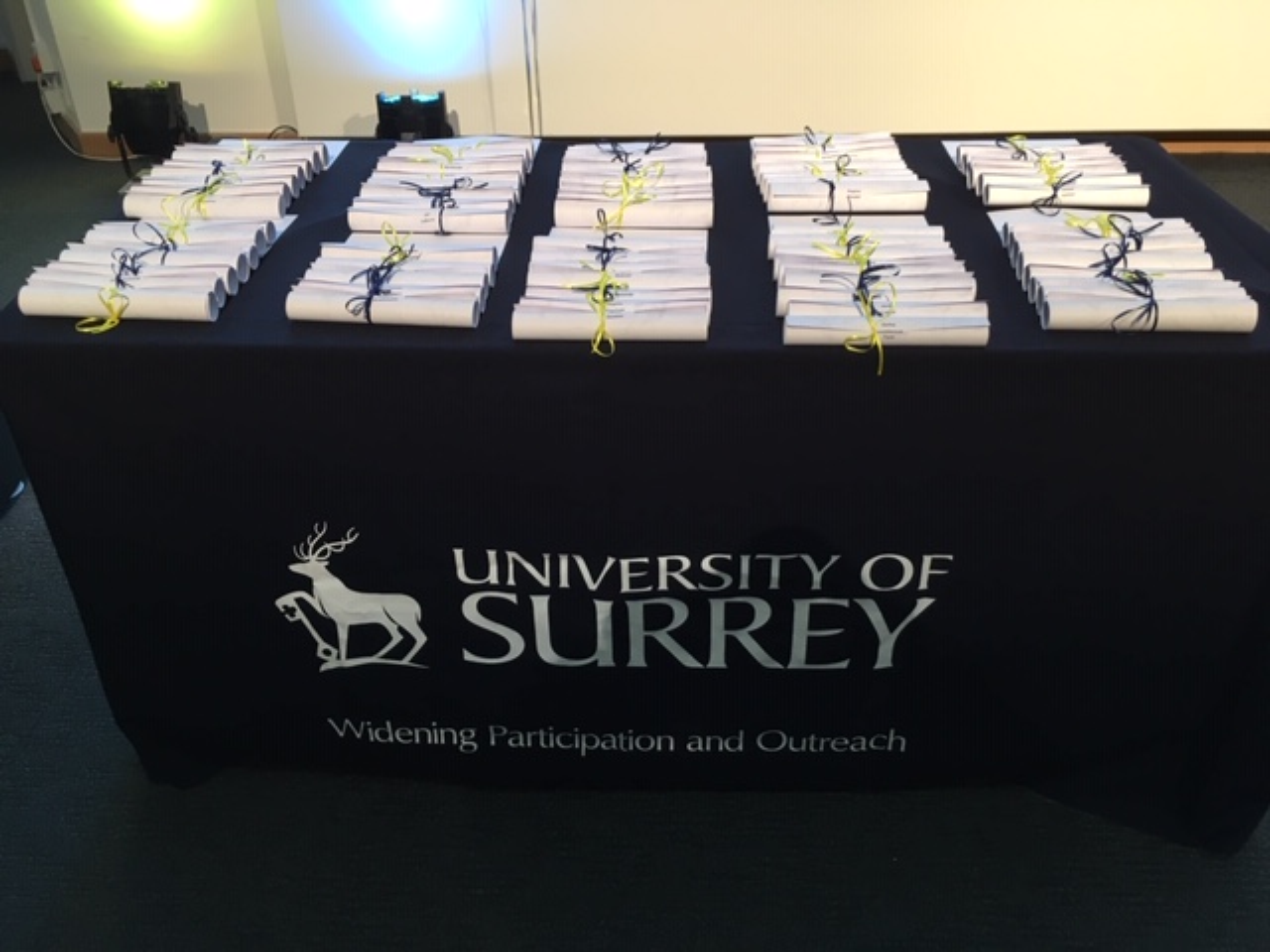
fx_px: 1064
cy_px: 476
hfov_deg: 61.7
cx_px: 635
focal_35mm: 29
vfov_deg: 48.2
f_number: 2.2
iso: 80
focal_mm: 4.15
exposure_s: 1/33
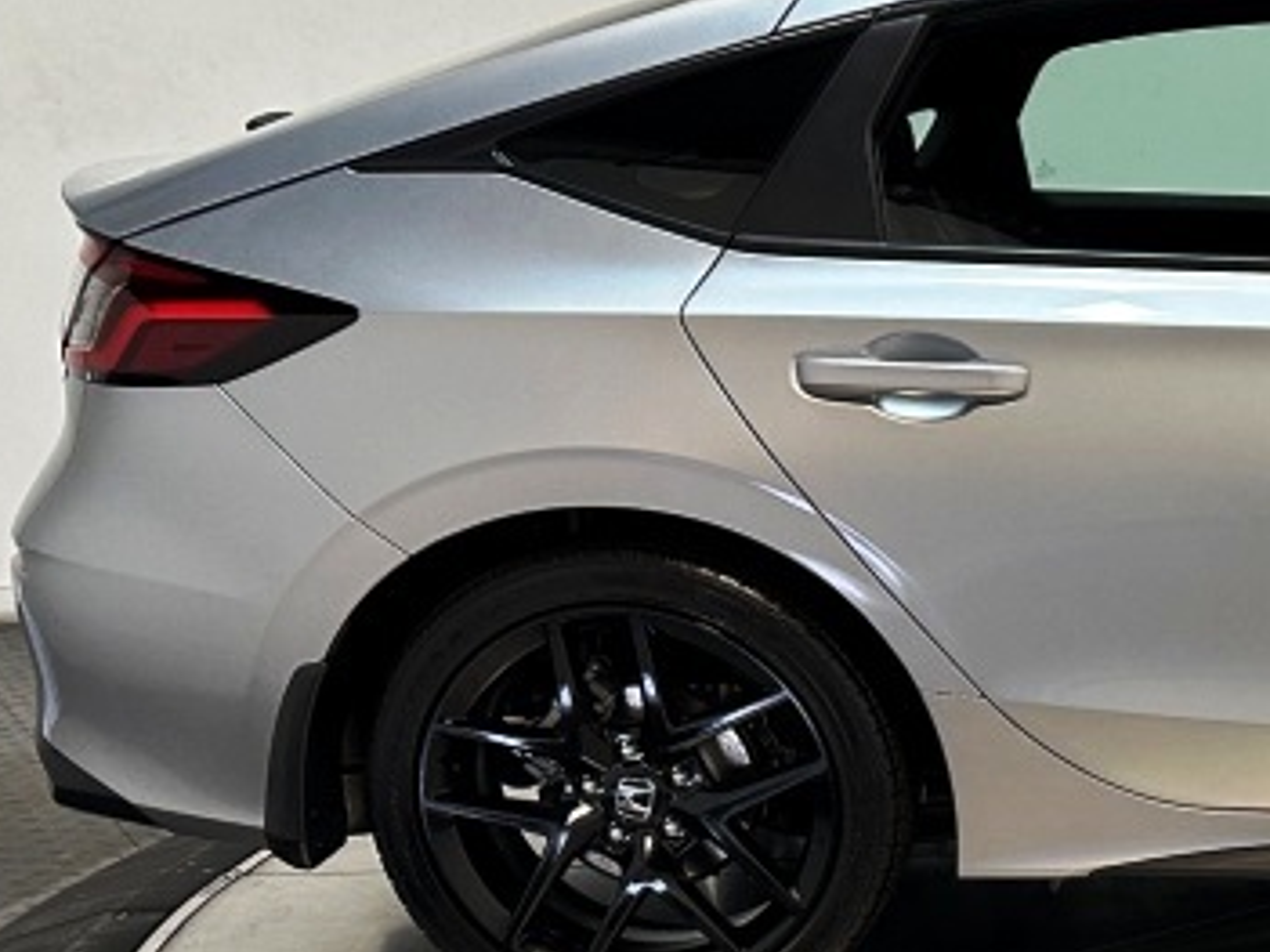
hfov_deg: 24.8
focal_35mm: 70
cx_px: 1567
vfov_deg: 20.6
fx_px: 2567
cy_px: 858
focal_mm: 6.86
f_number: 1.78
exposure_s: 1/60
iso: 250
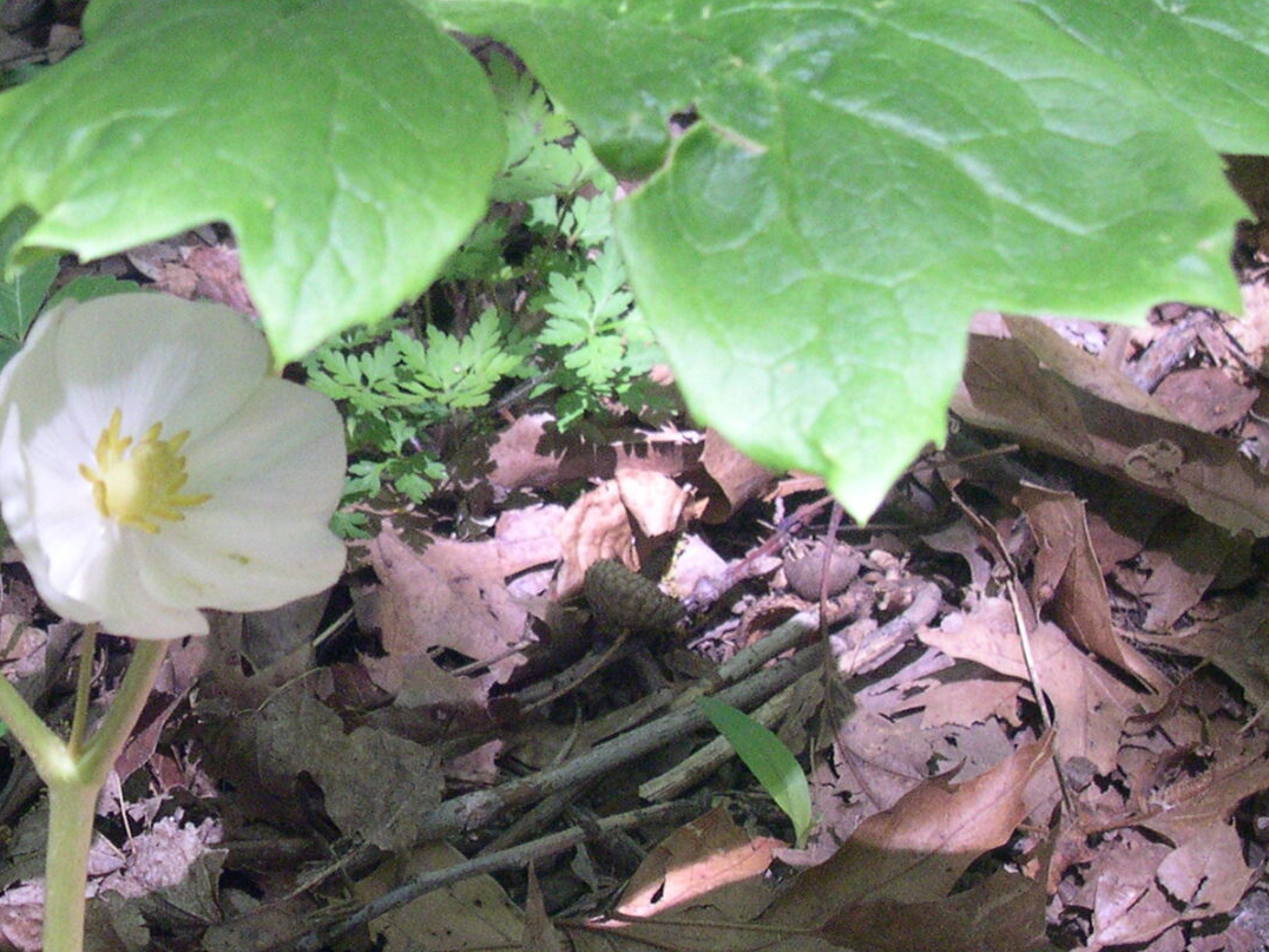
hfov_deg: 19.4
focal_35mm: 99
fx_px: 3629
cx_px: 90
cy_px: 386
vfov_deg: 14.9
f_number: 8.8
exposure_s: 1/100
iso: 400
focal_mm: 11.1
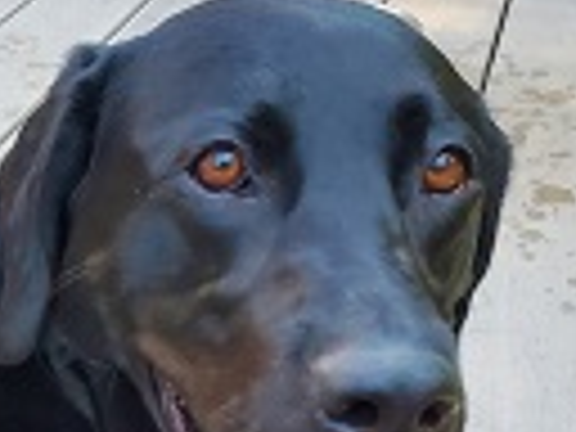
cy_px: 490
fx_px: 1348
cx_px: 54
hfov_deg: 23.5
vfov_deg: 17.5
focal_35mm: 81
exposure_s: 1/120
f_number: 2.4
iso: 200
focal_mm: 4.3
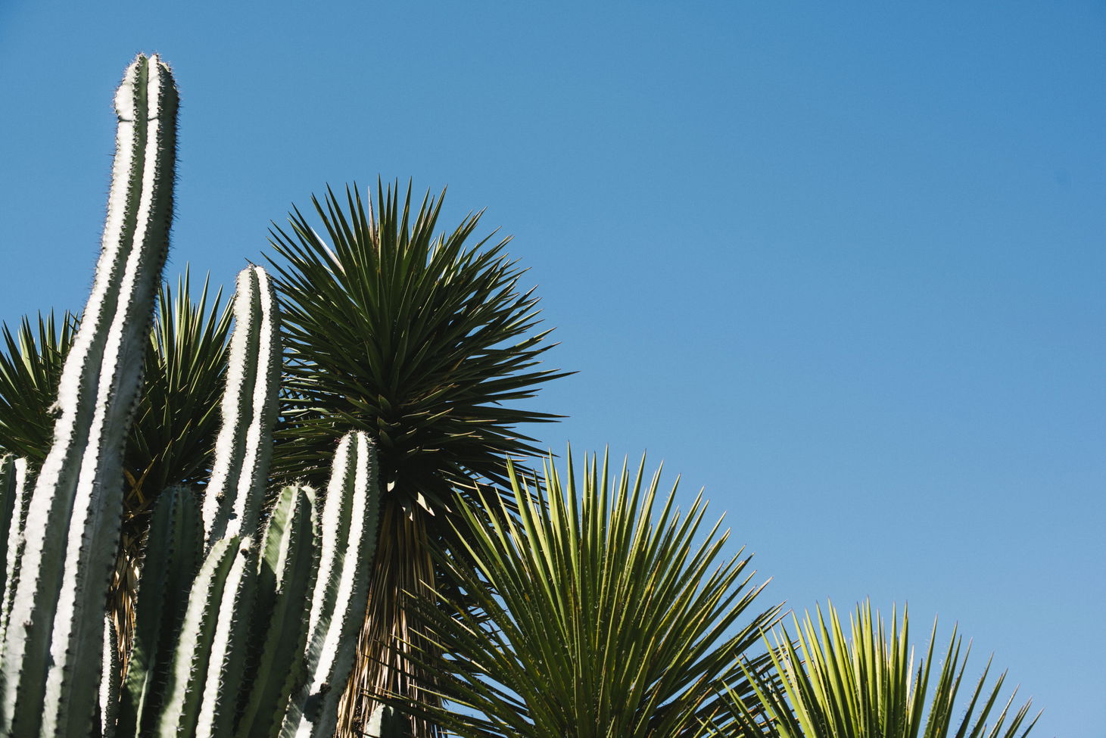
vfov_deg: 27.0
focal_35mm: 50
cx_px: 553
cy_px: 369
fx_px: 1536
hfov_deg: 39.6
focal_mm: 50
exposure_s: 1/1000
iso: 200
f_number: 4.5
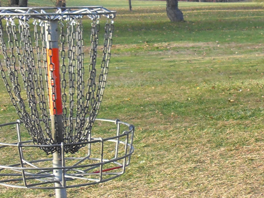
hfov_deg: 17.0
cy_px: 120
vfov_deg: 14.2
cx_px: 401
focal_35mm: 104
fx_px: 793
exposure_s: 1/125
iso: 80
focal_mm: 6.3
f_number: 2.8
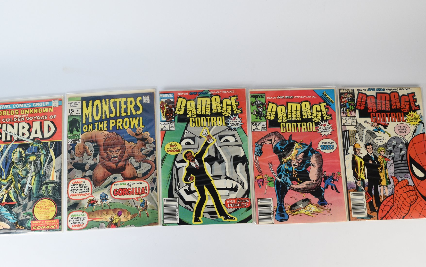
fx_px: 425
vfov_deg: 34.8
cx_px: 204
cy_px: 137
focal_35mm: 37
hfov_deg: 53.3
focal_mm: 21
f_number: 8
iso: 640
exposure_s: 1/160
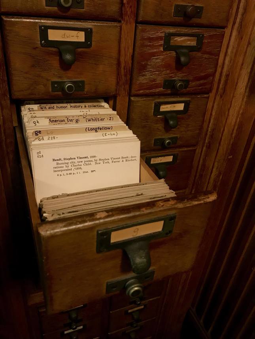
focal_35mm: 28
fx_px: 275
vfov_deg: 63.4
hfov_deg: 49.7
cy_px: 170
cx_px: 128
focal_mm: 3.99
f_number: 1.8
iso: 50
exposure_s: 1/15
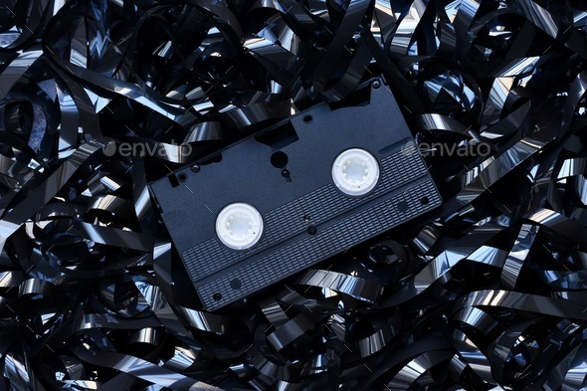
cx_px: 294
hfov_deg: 33.4
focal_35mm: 60
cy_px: 196
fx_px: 978
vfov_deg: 22.6
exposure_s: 1/3
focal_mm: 40
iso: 100
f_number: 8
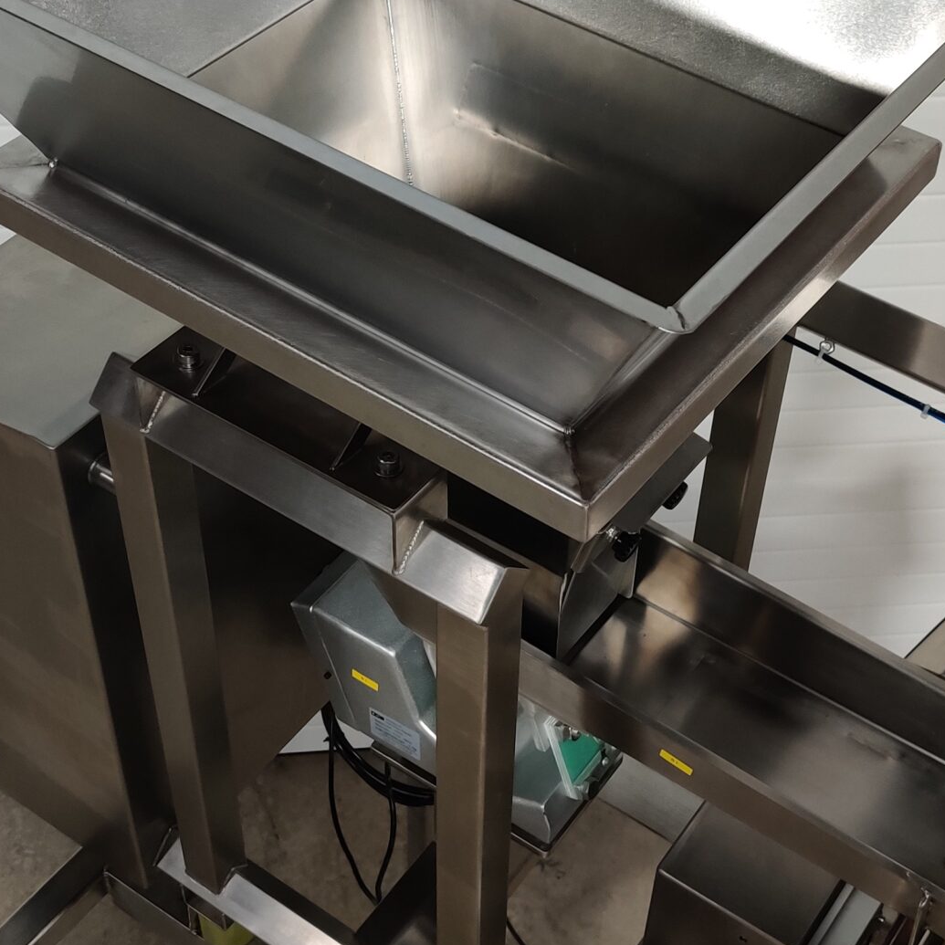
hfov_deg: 29.1
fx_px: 1822
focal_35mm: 59
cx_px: 504
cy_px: 453
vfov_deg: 29.1
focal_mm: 4.75
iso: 640
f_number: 1.65
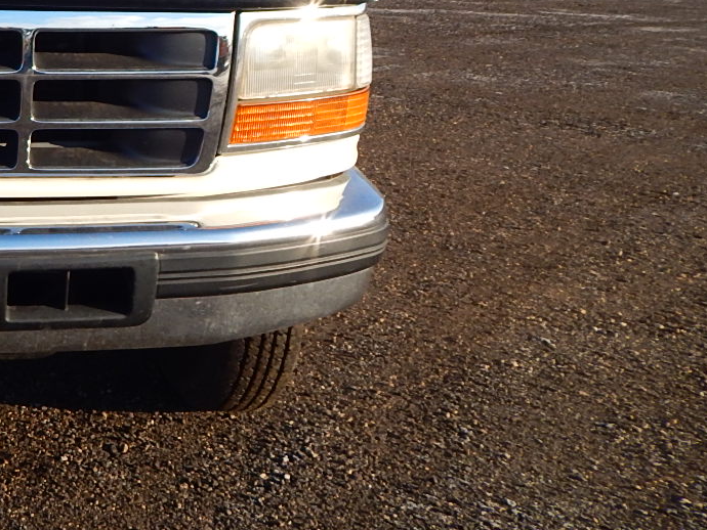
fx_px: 1042
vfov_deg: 26.9
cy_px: -10
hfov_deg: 32.9
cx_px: -67
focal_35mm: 51
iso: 125
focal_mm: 4
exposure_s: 1/800
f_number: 3
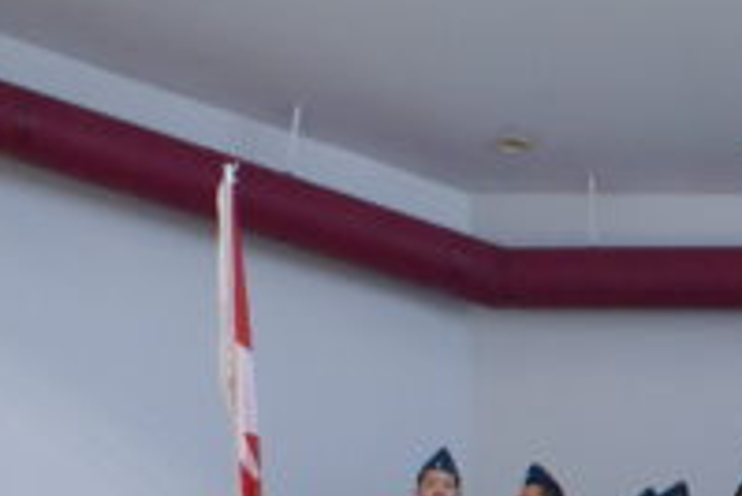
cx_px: 1331
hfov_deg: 15.3
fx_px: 2393
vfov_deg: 11.6
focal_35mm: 116
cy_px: 617
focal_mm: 20
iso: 800
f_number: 4
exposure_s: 1/125
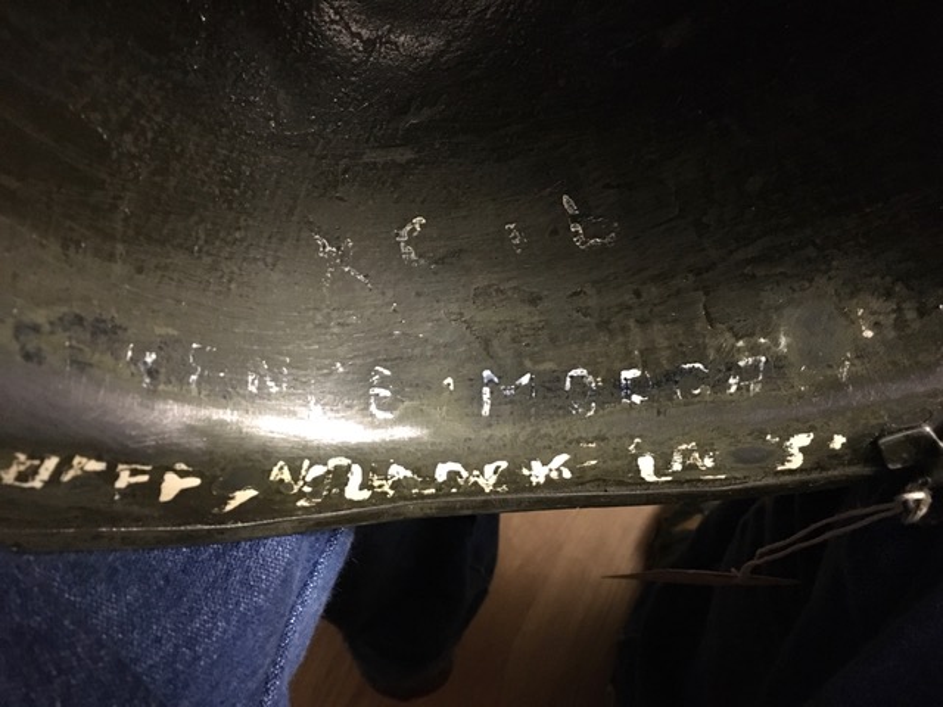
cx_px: 472
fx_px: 790
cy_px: 354
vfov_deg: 48.2
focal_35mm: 29
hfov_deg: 61.7
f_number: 2.2
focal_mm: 4.15
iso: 640
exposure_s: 1/17
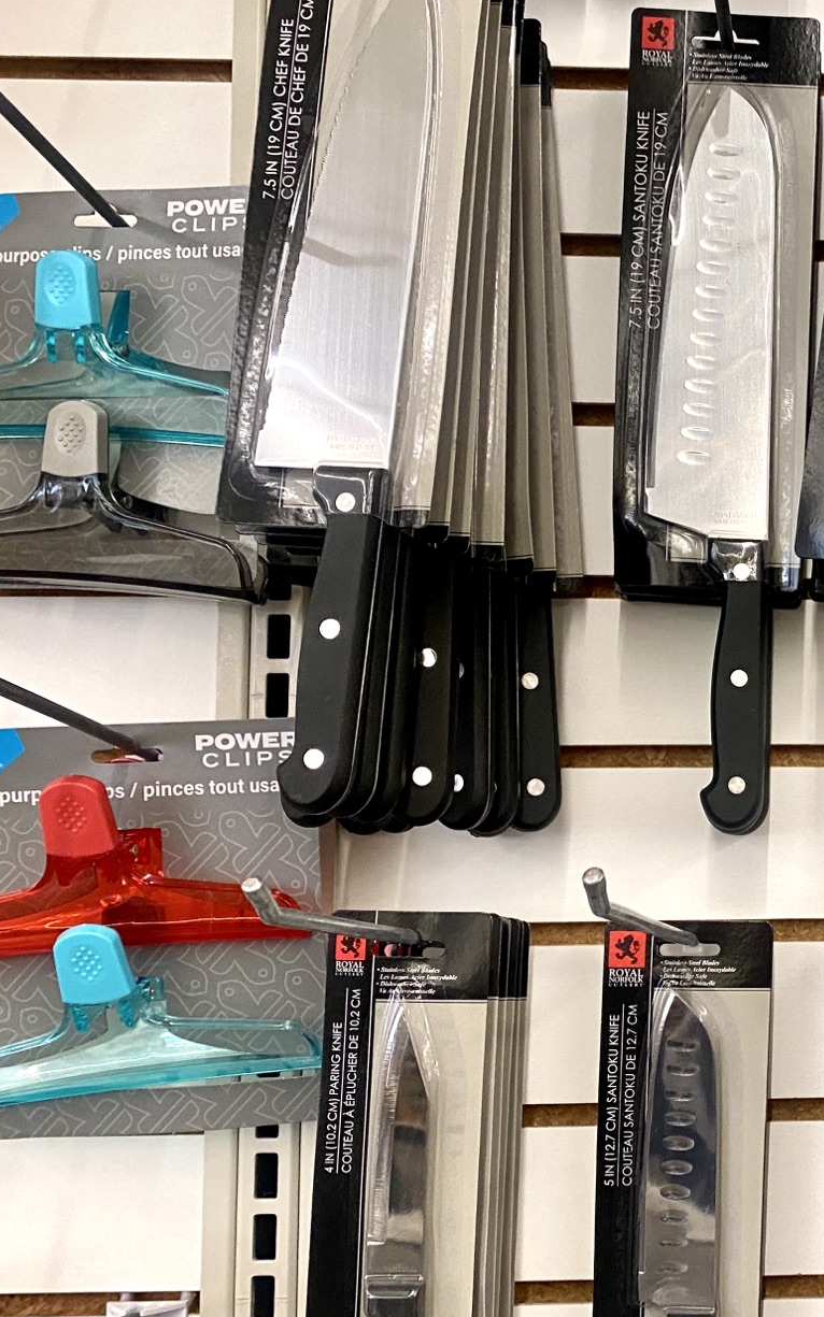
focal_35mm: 45
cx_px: 998
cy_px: 687
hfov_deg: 25.5
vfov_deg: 44.3
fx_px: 1616
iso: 160
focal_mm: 4.25
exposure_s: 1/60
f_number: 1.8
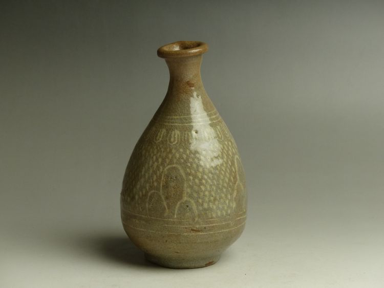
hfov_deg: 17.3
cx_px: 192
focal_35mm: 114
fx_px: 1265
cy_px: 144
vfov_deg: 13.0
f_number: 3.5
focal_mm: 20.5
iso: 200
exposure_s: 1/60
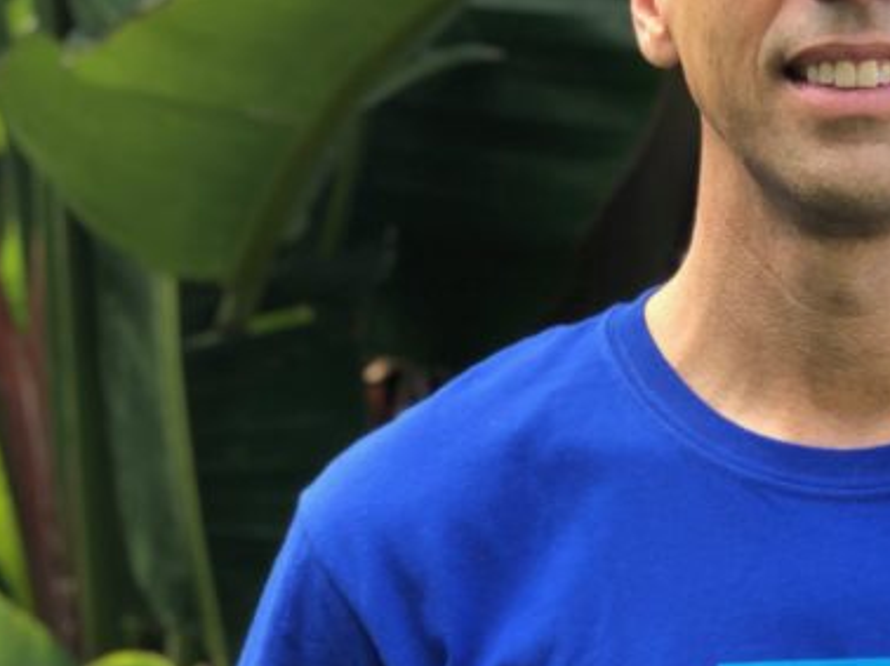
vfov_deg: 10.5
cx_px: 725
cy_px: 334
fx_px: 3623
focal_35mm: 141
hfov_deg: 13.9
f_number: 2.4
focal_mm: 6
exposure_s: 1/60
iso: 16
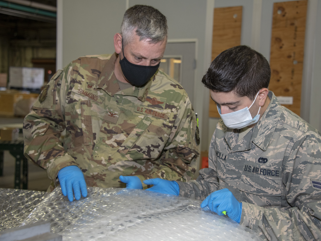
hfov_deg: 36.1
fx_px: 491
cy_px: 119
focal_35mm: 53
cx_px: 182
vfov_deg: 27.5
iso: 1250
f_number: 4.5
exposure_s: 1/60
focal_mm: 48
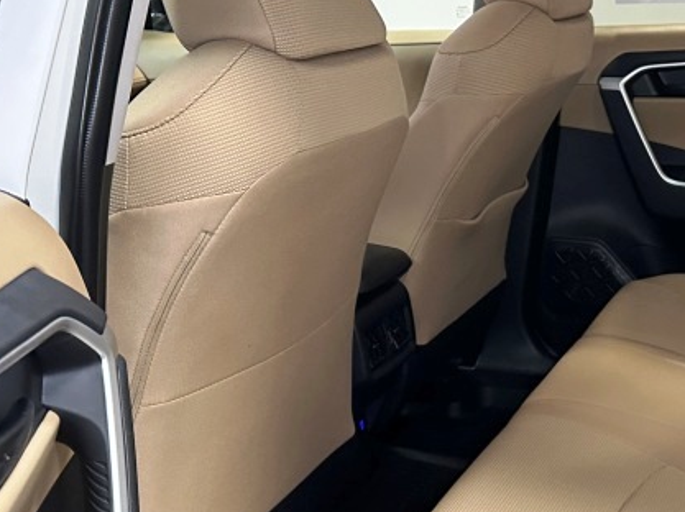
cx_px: 608
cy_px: 300
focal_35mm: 59
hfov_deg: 31.3
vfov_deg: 24.7
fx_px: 1167
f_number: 1.78
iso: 500
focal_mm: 6.86
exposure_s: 1/60
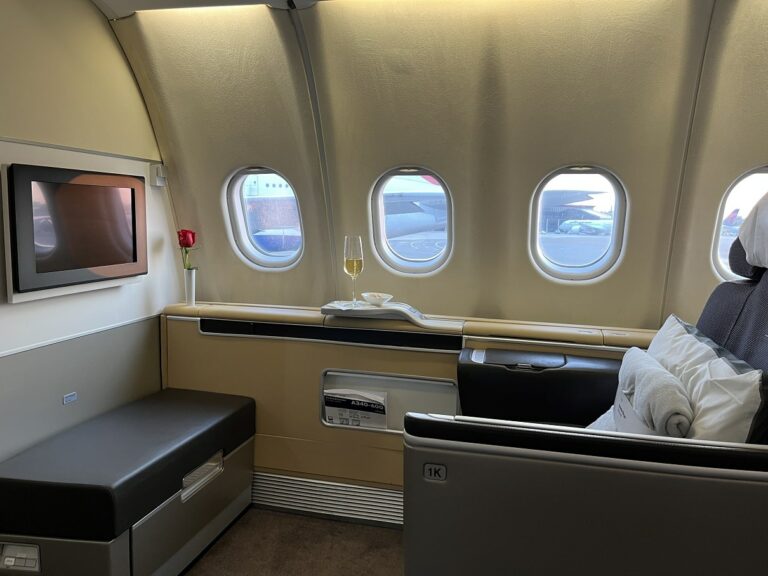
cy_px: 288
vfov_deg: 53.1
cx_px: 384
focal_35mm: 26
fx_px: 577
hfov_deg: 67.3
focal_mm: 5.1
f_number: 1.6
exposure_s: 1/61
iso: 100
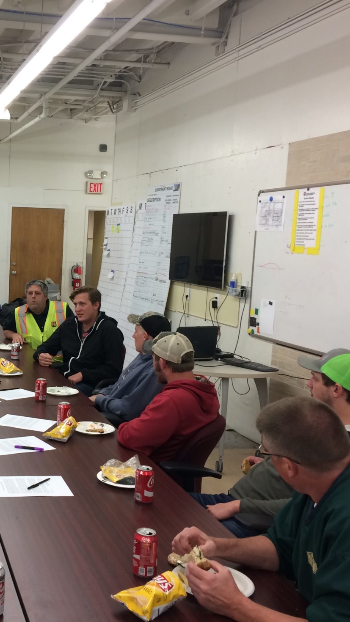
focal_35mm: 43
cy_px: 316
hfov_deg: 26.3
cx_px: 5
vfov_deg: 47.4
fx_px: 709
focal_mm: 4.15
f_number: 2.2
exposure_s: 1/30
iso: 40
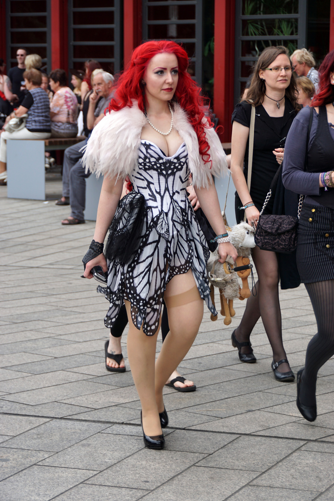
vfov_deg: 18.2
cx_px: 167
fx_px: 1566
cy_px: 250
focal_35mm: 112
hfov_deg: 12.2
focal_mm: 75
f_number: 6.3
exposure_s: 1/160
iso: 100
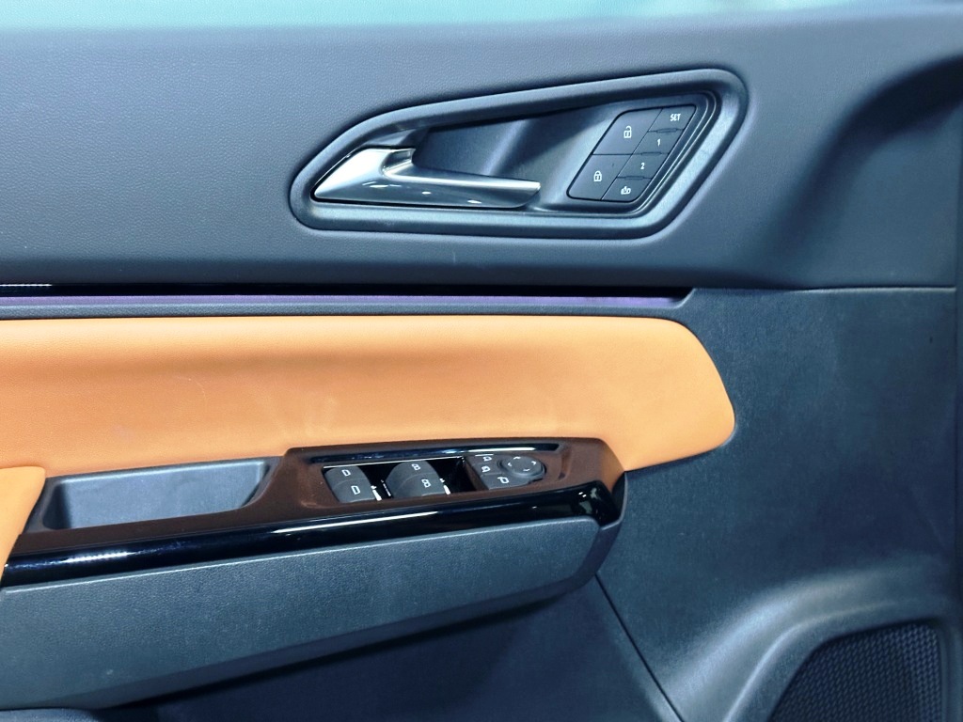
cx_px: 482
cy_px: 361
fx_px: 1335
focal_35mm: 48
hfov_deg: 39.7
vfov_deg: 30.3
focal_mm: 6.86
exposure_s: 1/30
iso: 500
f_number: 1.78
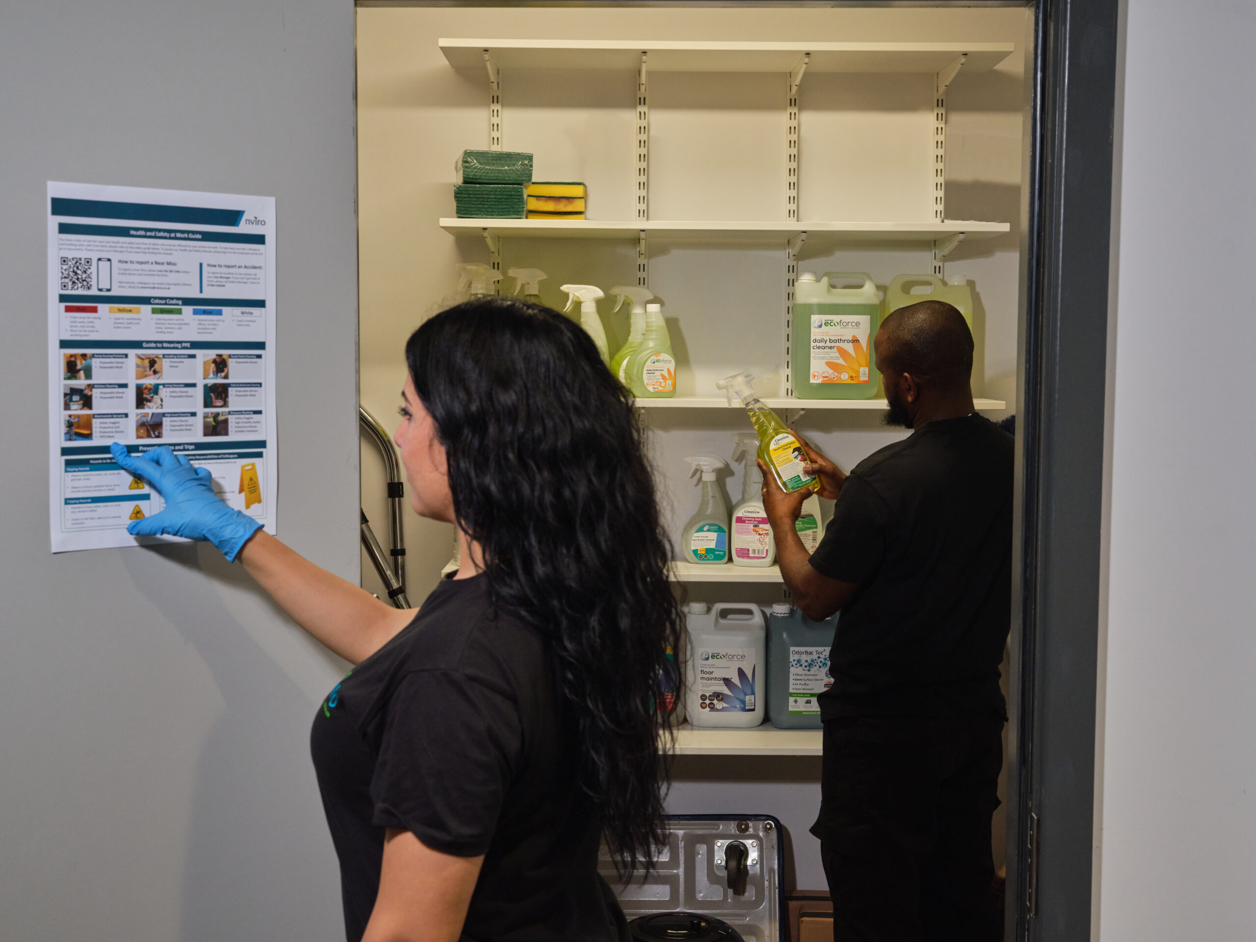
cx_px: 628
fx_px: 1814
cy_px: 471
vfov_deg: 29.1
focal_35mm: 50
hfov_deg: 38.2
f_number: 11
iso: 3200
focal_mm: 63
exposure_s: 1/100
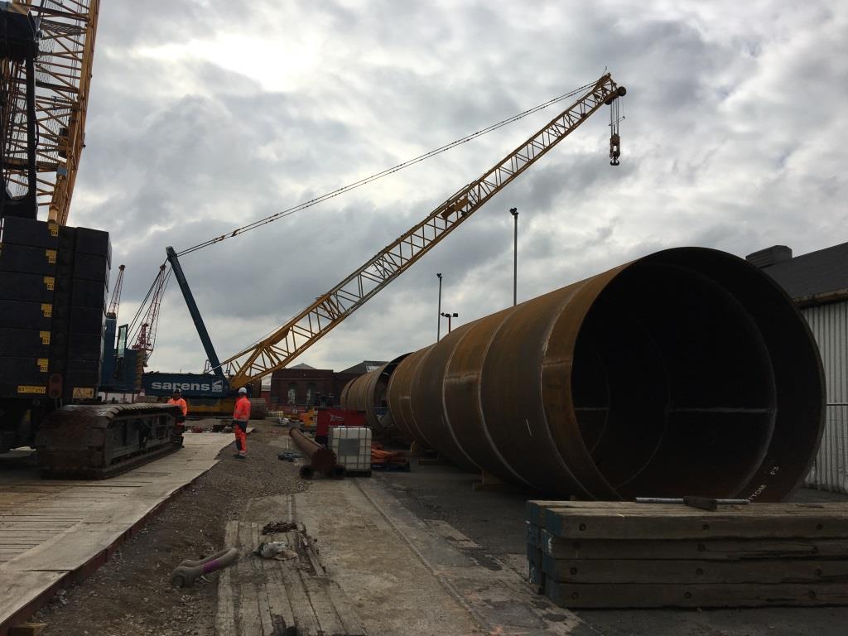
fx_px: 710
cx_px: 424
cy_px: 318
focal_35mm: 29
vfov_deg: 48.2
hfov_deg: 61.7
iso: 25
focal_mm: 4.15
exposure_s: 1/3846
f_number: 2.2
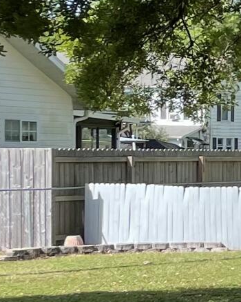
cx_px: 890
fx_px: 1552
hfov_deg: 7.1
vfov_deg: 11.1
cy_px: 208
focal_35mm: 174
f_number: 1.6
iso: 32
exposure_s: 1/1082
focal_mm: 4.2
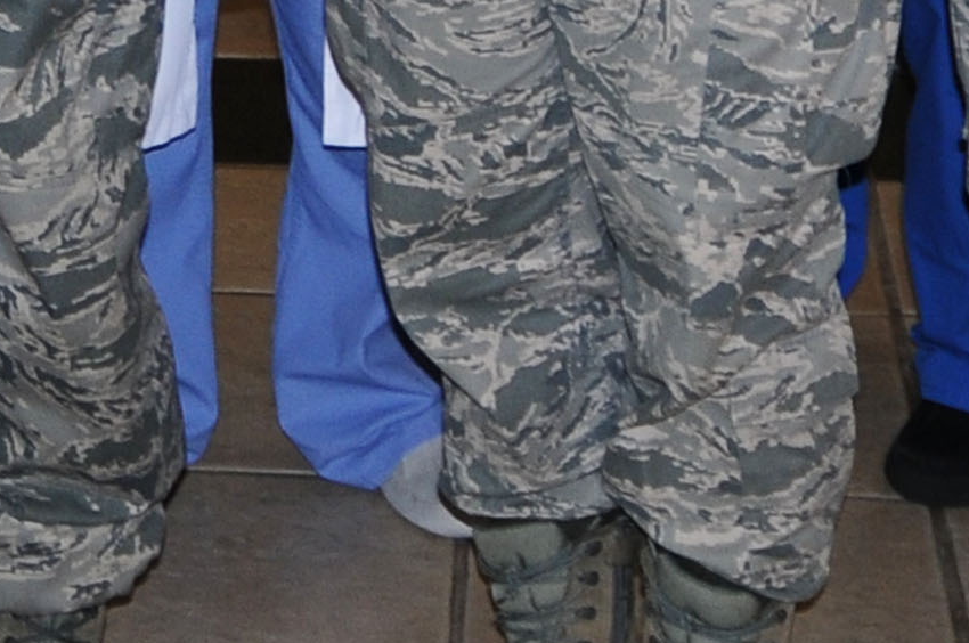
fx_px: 3051
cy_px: -447
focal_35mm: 114
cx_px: 247
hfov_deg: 17.9
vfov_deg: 11.3
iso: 200
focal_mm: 15
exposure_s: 1/60
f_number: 4
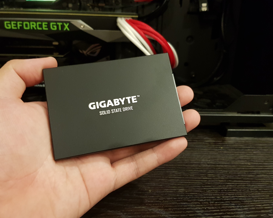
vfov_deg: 51.5
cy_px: 109
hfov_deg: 62.2
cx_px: 134
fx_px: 226
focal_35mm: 28
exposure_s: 1/10
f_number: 1.7
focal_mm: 4.3
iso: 250
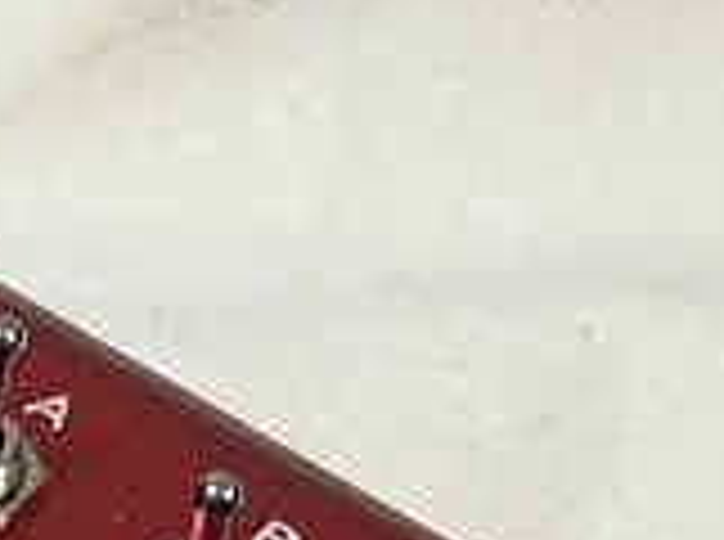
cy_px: 1251
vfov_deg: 7.6
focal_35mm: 182
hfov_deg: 10.6
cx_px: -288
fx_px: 3798
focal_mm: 4.15
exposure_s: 1/33
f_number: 2.2
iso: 160
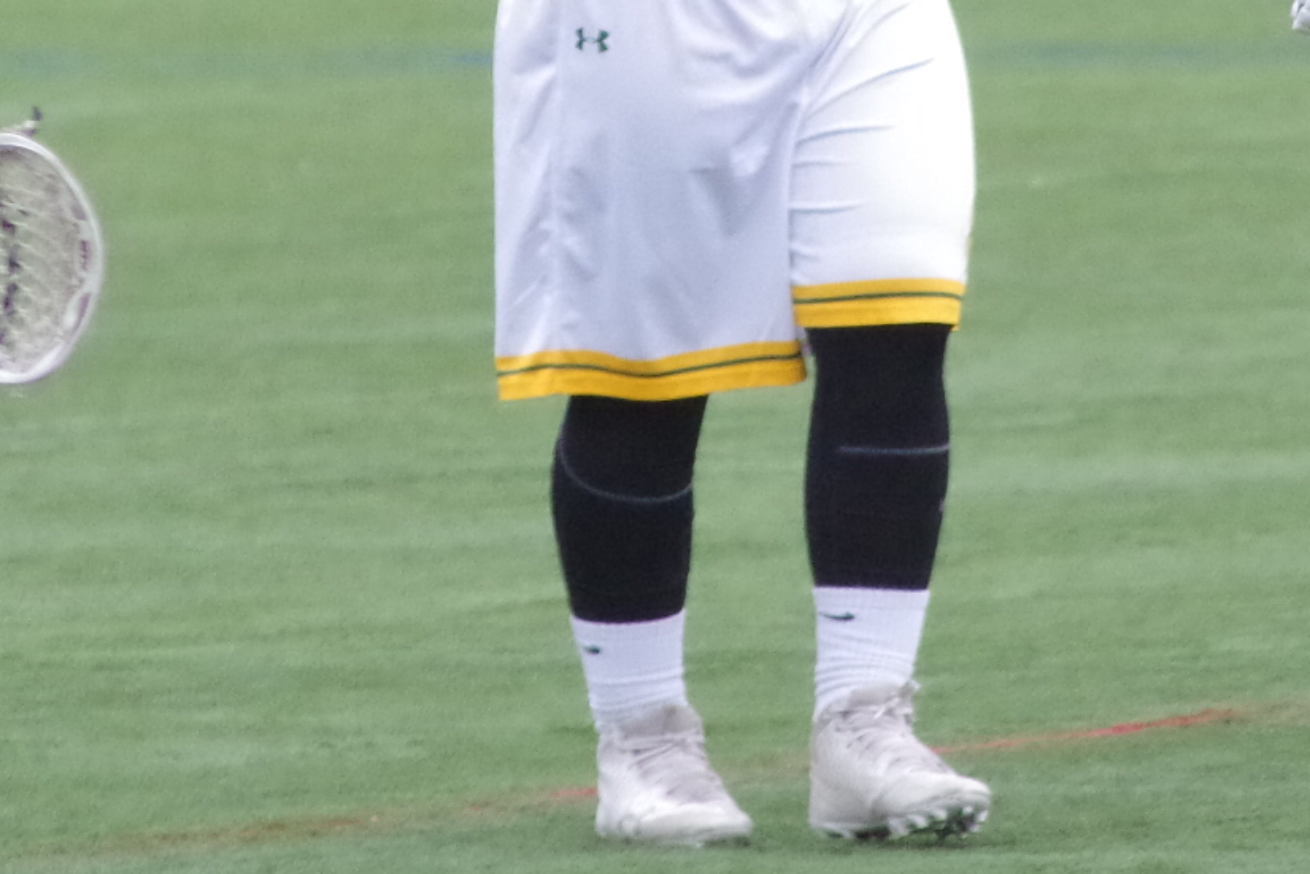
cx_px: 1177
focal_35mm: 1047
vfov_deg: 1.3
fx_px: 38096
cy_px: -51
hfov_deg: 2.0
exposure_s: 1/2500
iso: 3200
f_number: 9
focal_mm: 300
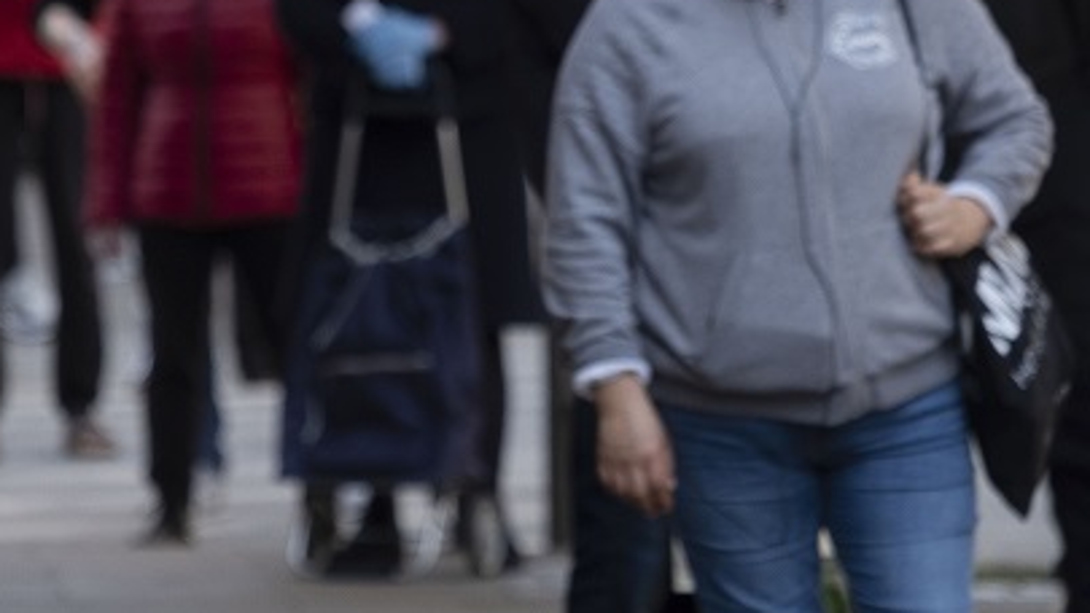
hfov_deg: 3.5
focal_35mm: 620
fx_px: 17923
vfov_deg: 2.0
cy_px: 160
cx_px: 358
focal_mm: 200
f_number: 5.6
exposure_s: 1/250
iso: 400
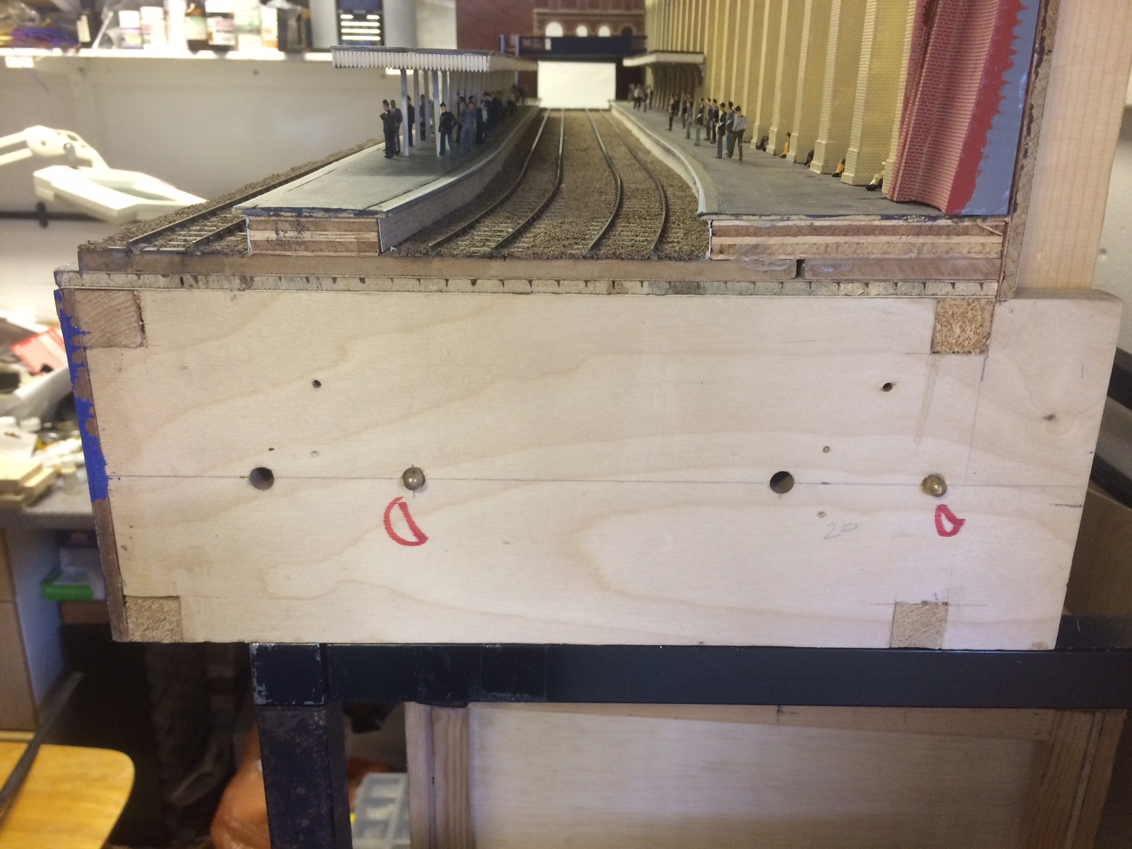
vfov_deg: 48.2
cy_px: 424
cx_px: 566
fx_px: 948
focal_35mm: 29
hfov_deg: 61.7
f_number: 2.2
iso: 200
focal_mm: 4.15
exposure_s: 1/33
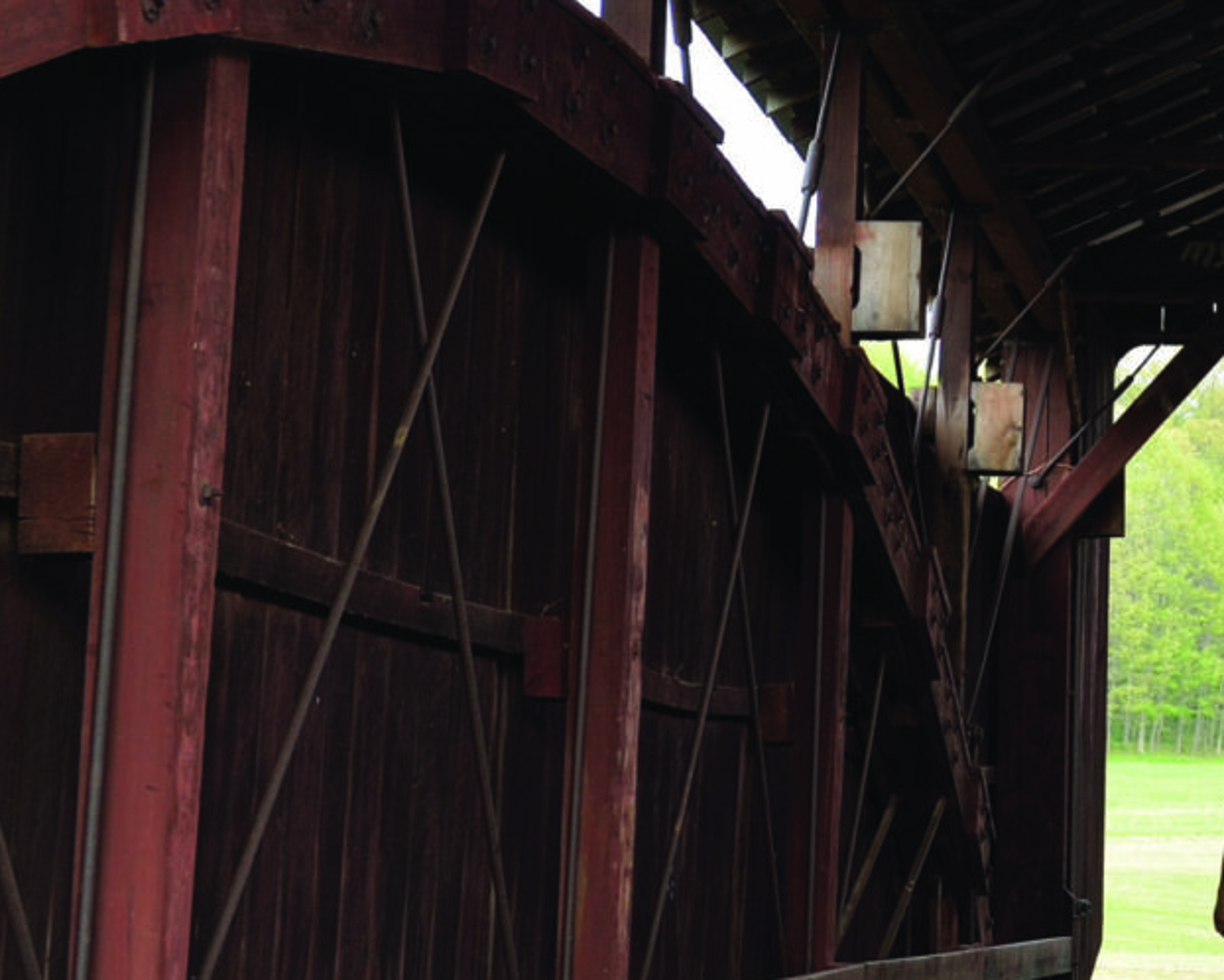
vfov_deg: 14.5
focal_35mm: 105
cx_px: 1519
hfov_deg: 17.3
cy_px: 109
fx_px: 3805
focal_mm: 34
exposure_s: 1/80
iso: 200
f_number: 5
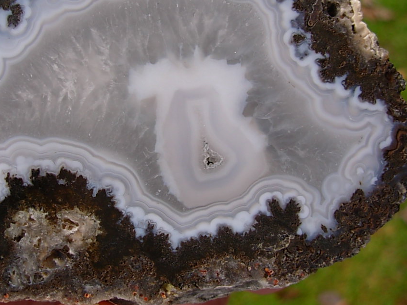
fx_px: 541
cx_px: 187
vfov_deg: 31.4
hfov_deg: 41.2
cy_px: 127
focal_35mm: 46
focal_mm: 6.3
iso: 50
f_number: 2.9
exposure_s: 1/64
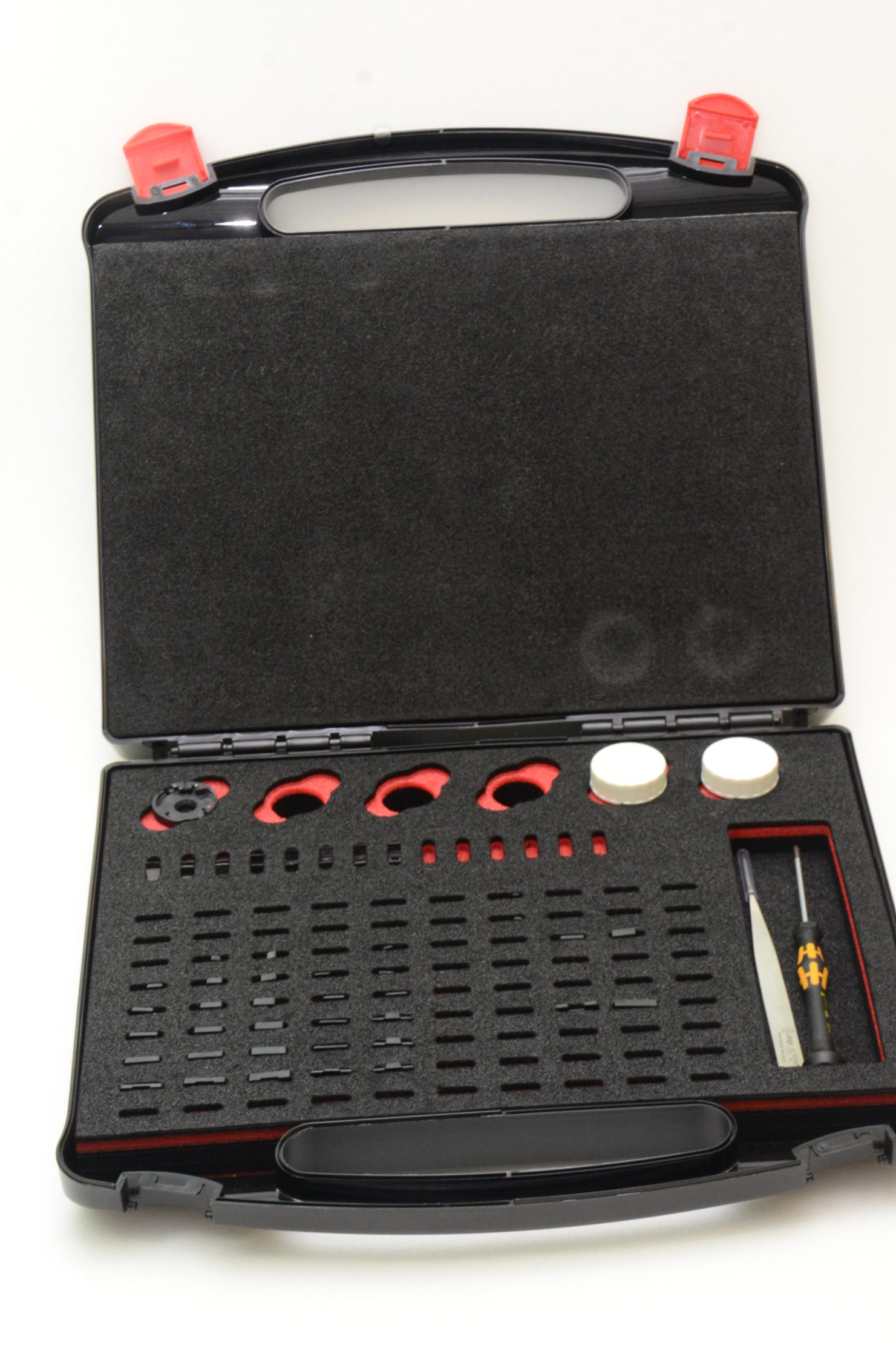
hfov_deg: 17.2
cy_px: 699
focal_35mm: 79
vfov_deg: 25.7
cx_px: 492
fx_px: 2962
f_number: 13
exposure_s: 1/60
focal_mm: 46
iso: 1600
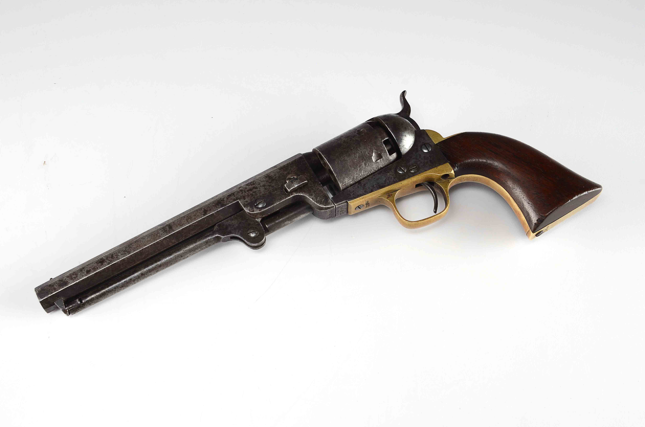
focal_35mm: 48
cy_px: 214
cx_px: 322
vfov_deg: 28.0
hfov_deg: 41.2
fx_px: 858
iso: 100
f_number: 11
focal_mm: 32
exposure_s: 1/80
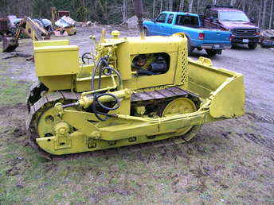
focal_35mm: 37
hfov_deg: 50.1
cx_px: 137
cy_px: 102
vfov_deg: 38.7
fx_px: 293
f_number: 2.7
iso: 100
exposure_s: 1/81.6
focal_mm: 5.6
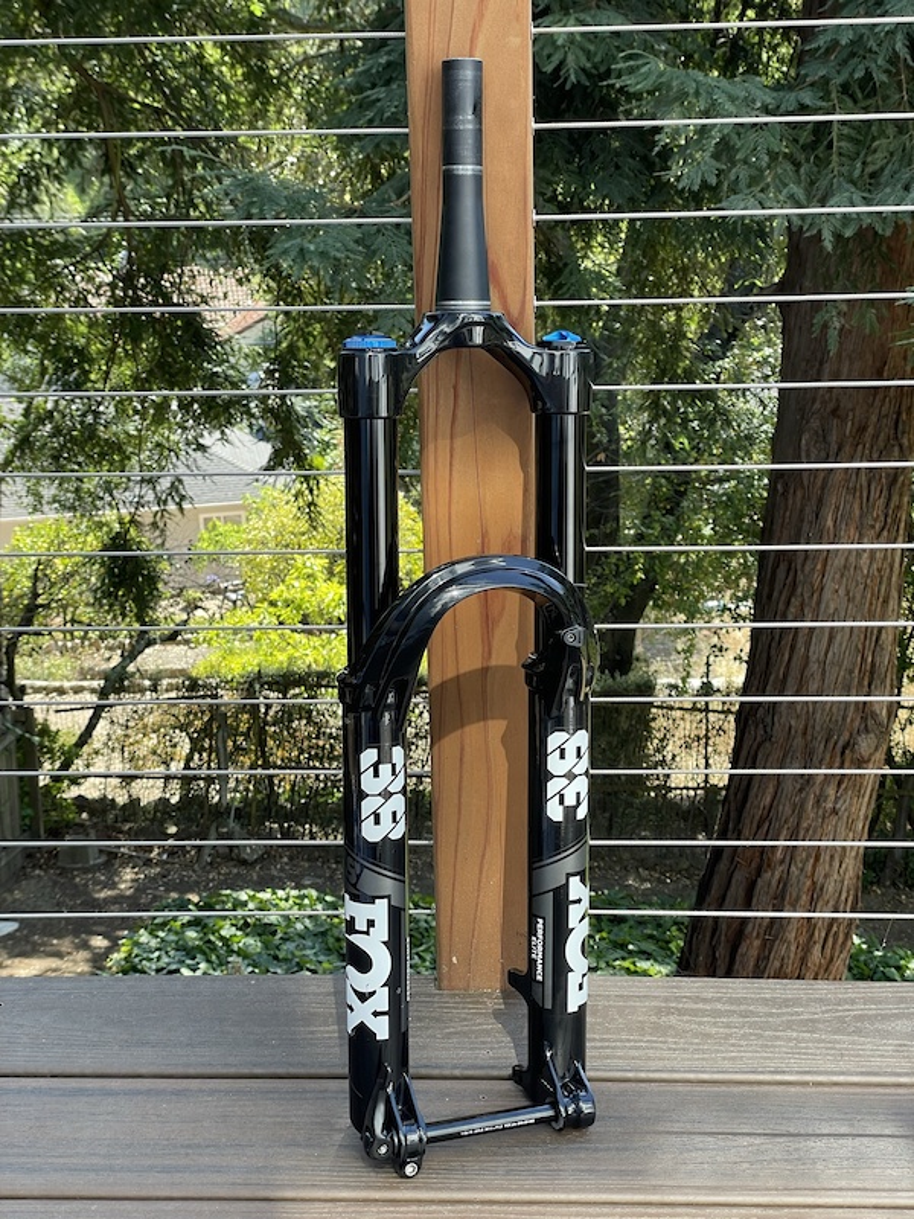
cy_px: 610
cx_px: 457
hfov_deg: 28.0
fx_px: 1831
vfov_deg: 36.8
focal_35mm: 52
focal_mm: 6
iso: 25
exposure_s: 1/99
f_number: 2
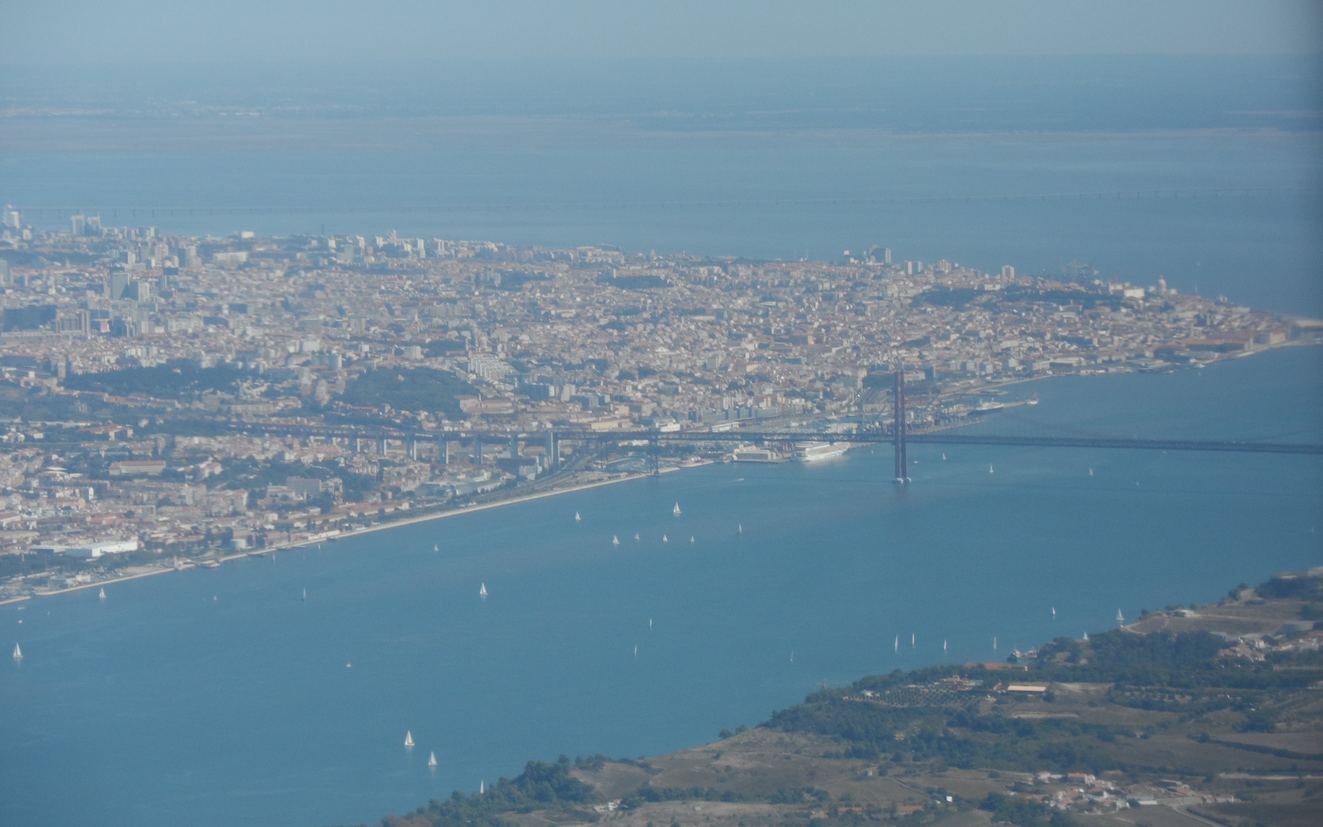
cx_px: 662
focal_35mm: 178
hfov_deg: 11.8
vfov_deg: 7.4
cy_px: 426
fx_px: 6418
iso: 80
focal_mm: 30.6
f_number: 5.3
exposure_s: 1/500
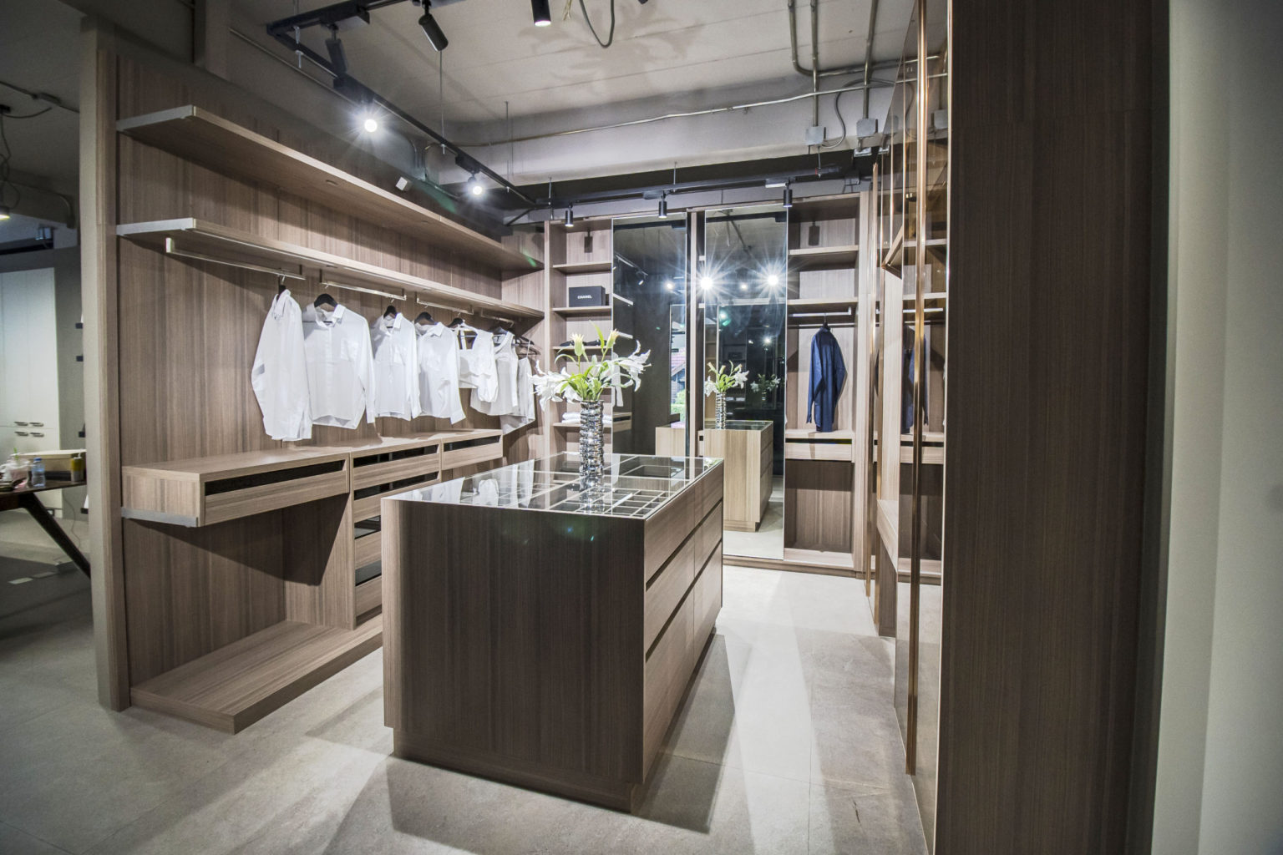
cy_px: 428
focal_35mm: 15
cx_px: 642
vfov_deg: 77.3
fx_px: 535
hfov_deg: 100.4
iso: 1250
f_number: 5.6
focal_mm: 10
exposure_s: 1/50
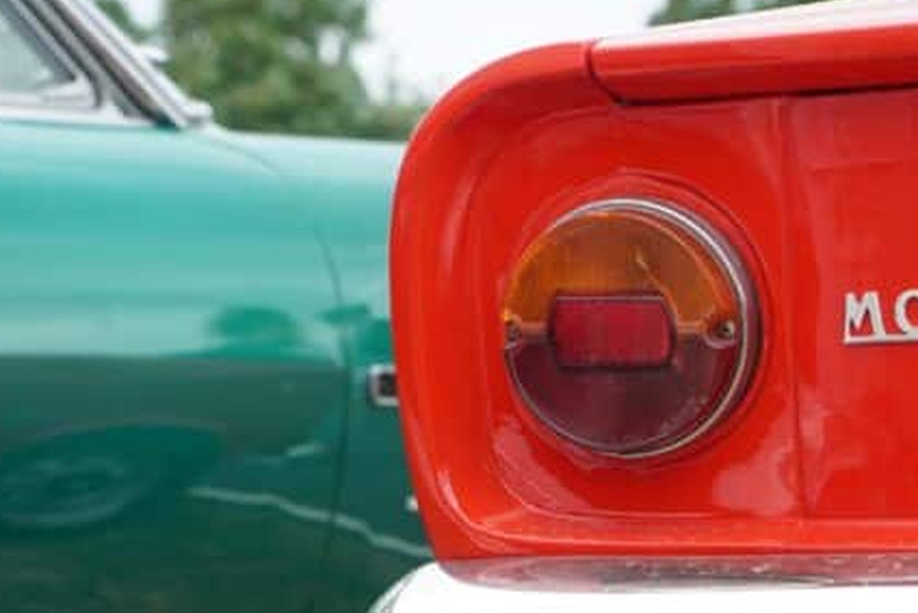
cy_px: 518
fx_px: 3673
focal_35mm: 144
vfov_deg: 9.5
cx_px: 288
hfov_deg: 14.2
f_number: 5
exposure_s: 1/200
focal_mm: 61
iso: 100
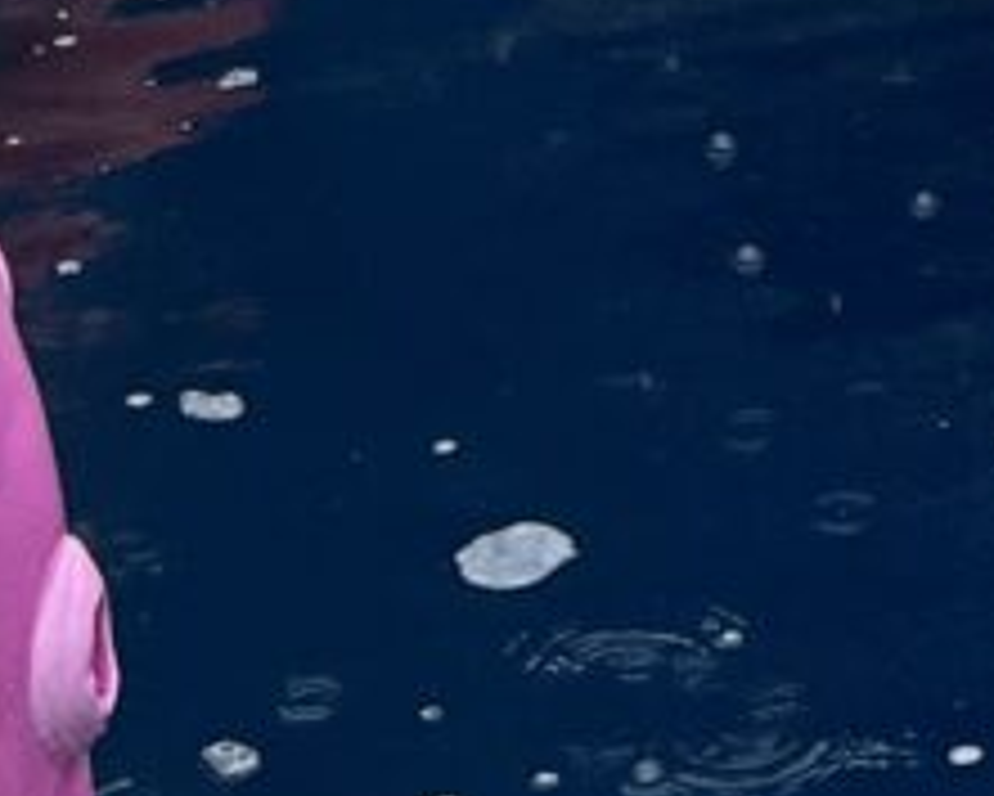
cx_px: 1205
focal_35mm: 176
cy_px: -1799
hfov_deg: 10.8
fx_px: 5180
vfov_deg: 7.5
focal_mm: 5.7
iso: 50
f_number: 1.5
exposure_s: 1/1779
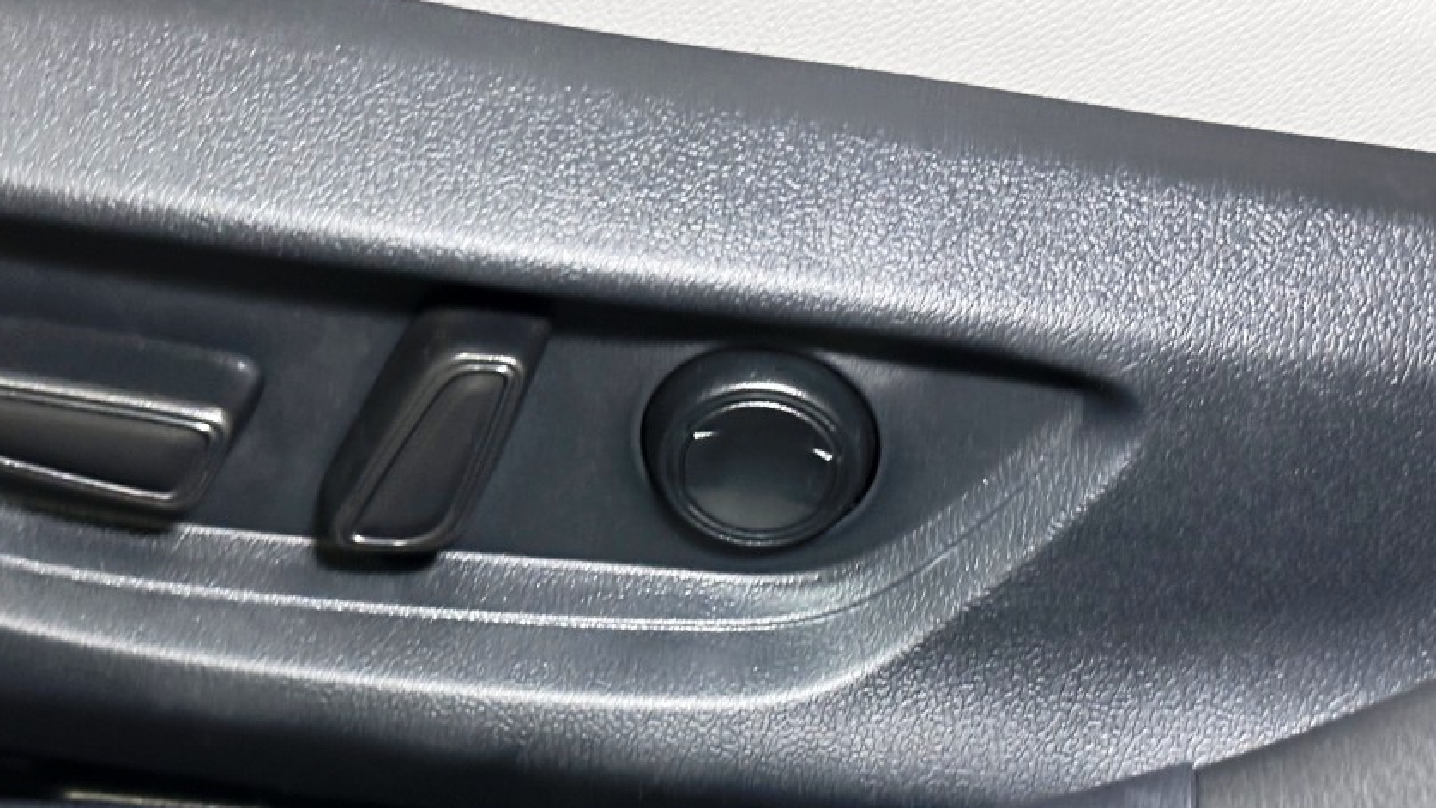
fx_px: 2437
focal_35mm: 64
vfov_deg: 18.8
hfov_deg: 32.8
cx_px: 640
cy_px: 530
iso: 400
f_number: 1.78
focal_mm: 6.86
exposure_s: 1/30
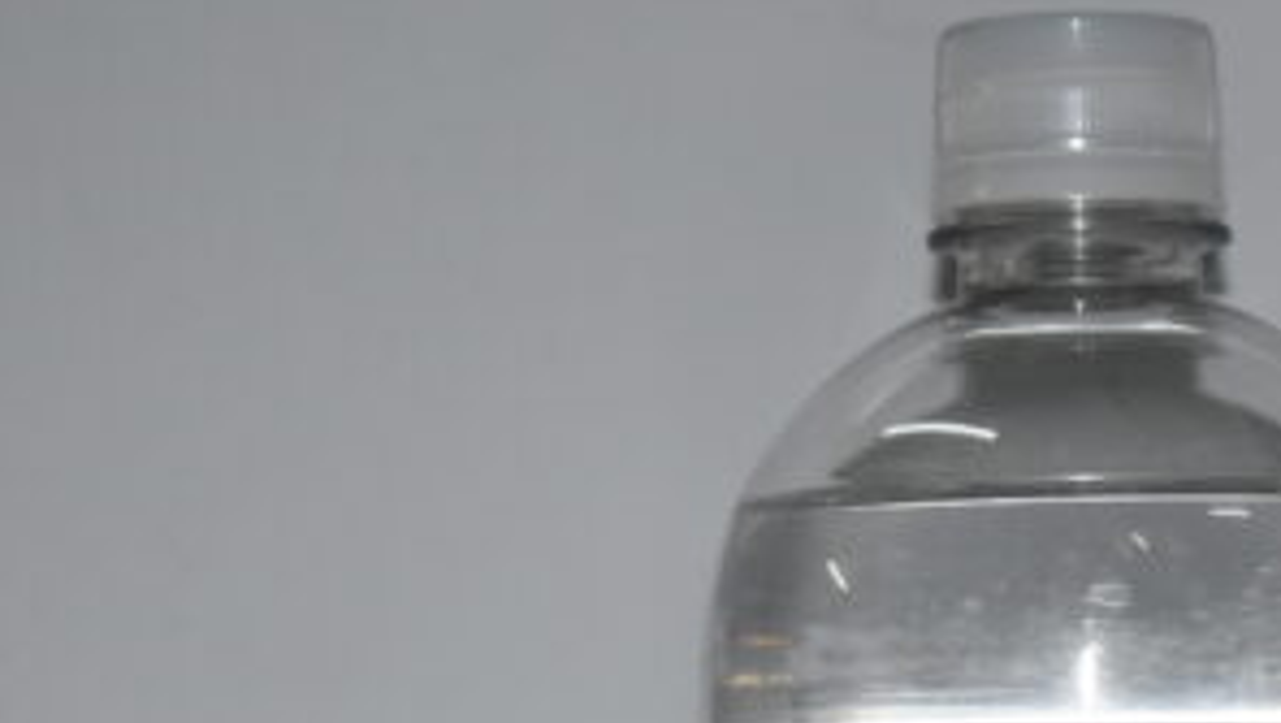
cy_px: 1119
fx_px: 7444
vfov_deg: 5.5
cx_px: 1164
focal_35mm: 219
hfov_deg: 9.8
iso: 800
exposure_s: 1/125
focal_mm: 48
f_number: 5.3
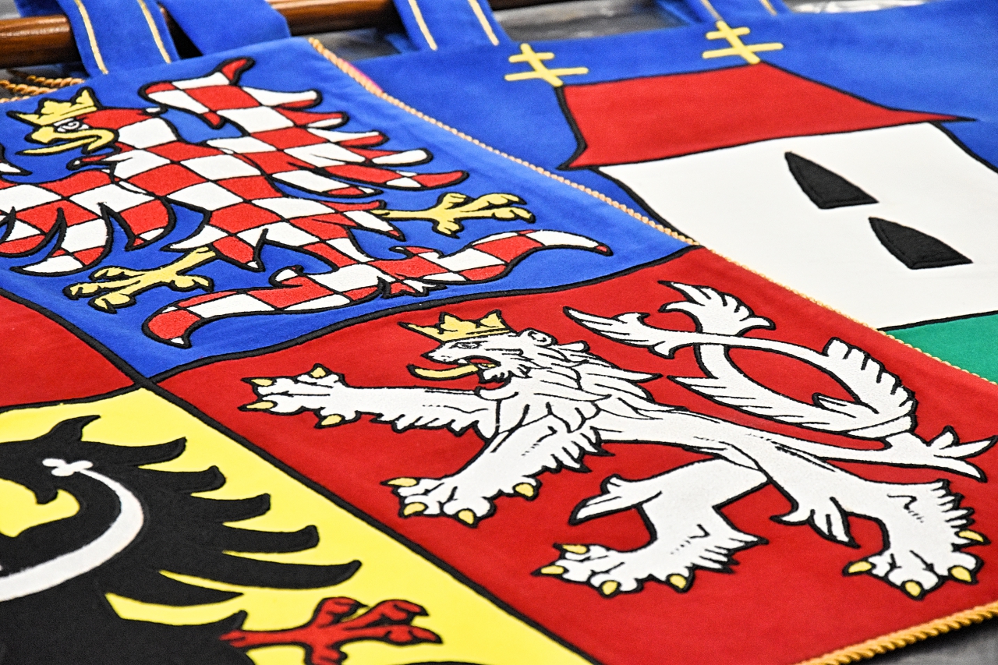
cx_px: 499
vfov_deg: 8.7
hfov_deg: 13.0
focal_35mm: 158
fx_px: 4365
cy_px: 332
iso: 3200
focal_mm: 105
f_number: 8
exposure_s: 1/160
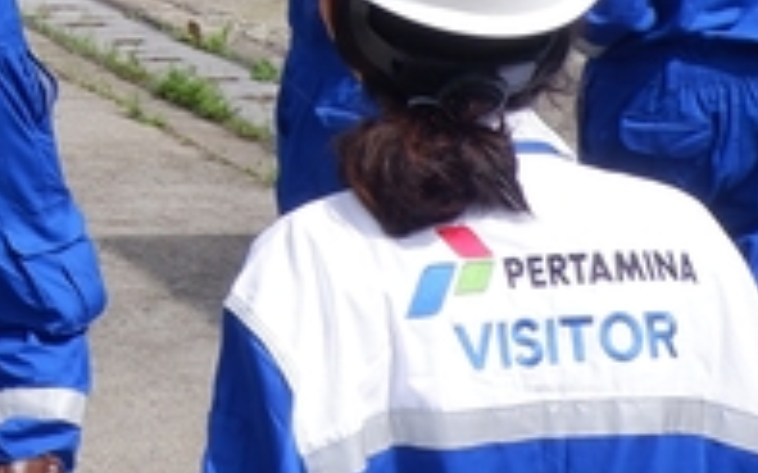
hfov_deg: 9.4
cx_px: -1027
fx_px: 4110
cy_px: -942
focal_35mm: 199
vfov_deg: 6.1
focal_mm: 21.5
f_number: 9
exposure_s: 1/420
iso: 200
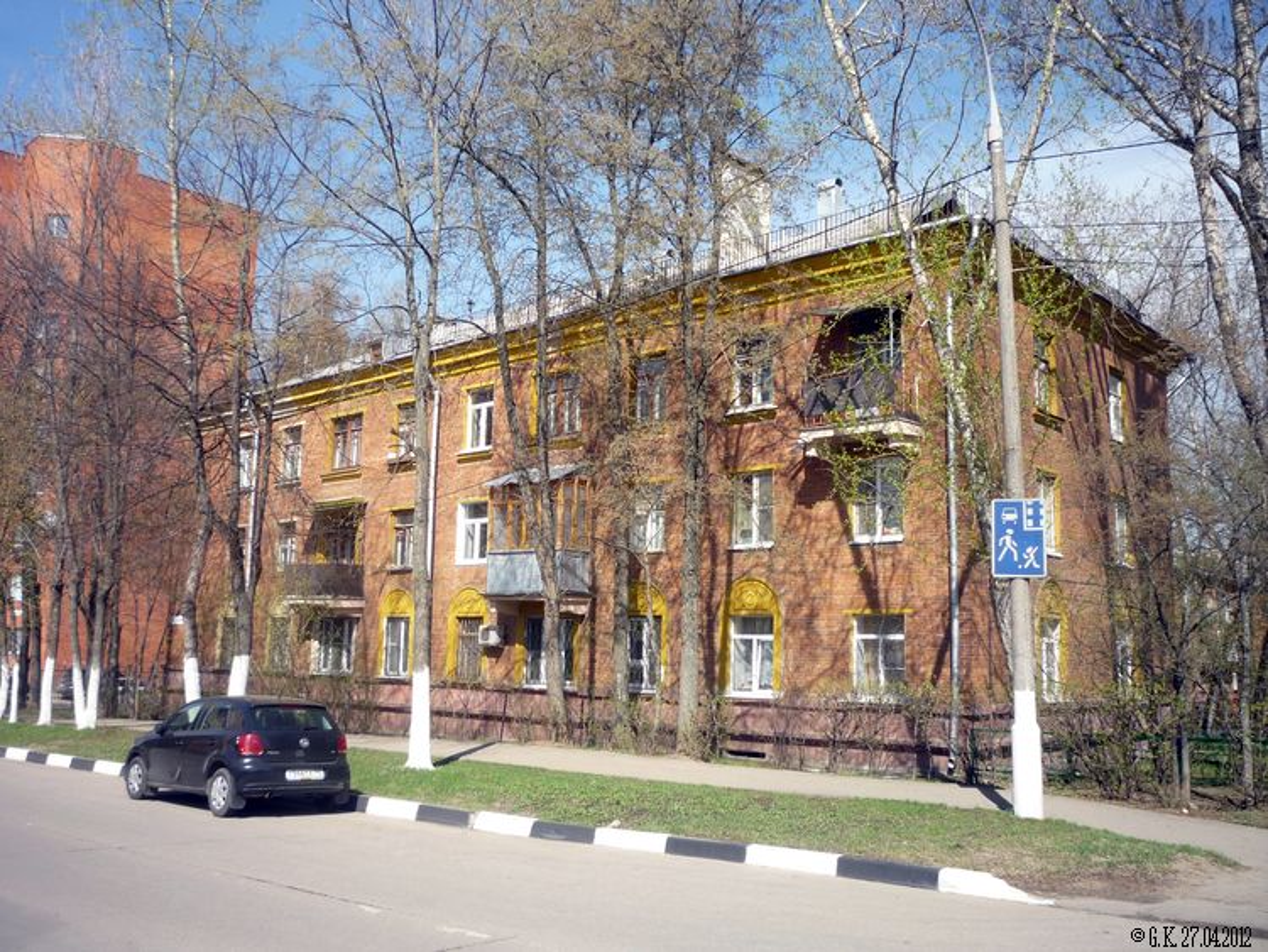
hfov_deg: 56.8
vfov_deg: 44.2
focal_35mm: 32
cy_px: 476
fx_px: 1173
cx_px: 634
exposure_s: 1/400
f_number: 4
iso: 100
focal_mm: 5.2
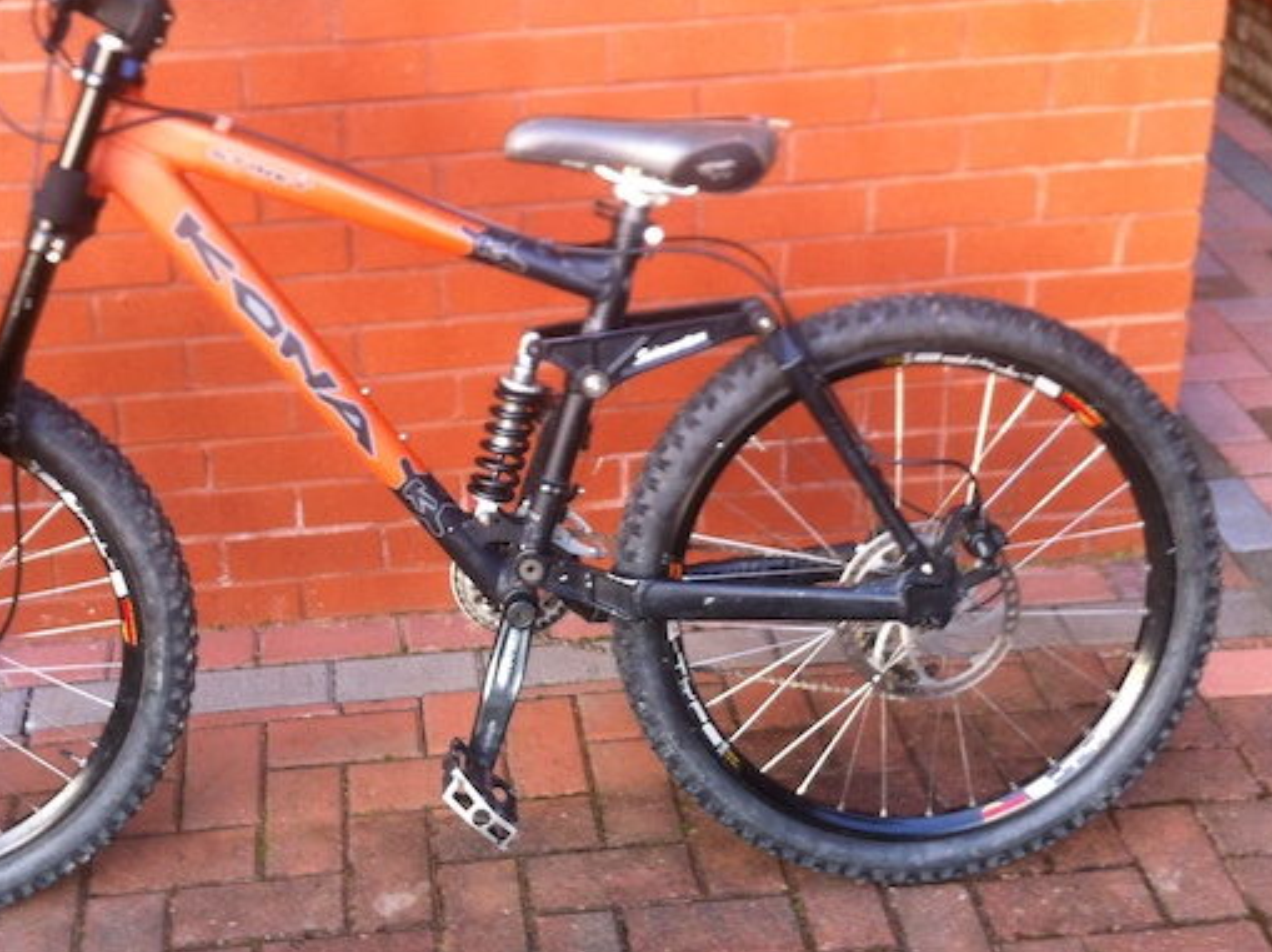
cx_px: 505
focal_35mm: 55
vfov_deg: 26.5
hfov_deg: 34.8
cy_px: 420
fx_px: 2020
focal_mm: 3.85
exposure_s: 1/40
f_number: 2.8
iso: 100
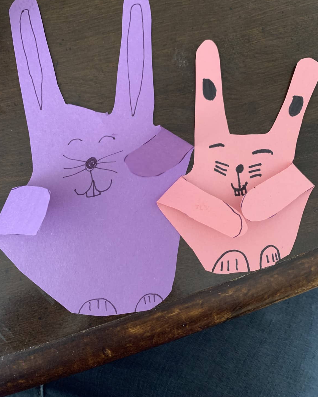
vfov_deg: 62.1
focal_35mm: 28
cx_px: 158
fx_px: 329
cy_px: 181
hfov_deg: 51.5
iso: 400
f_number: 1.8
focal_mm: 4.25
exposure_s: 1/40
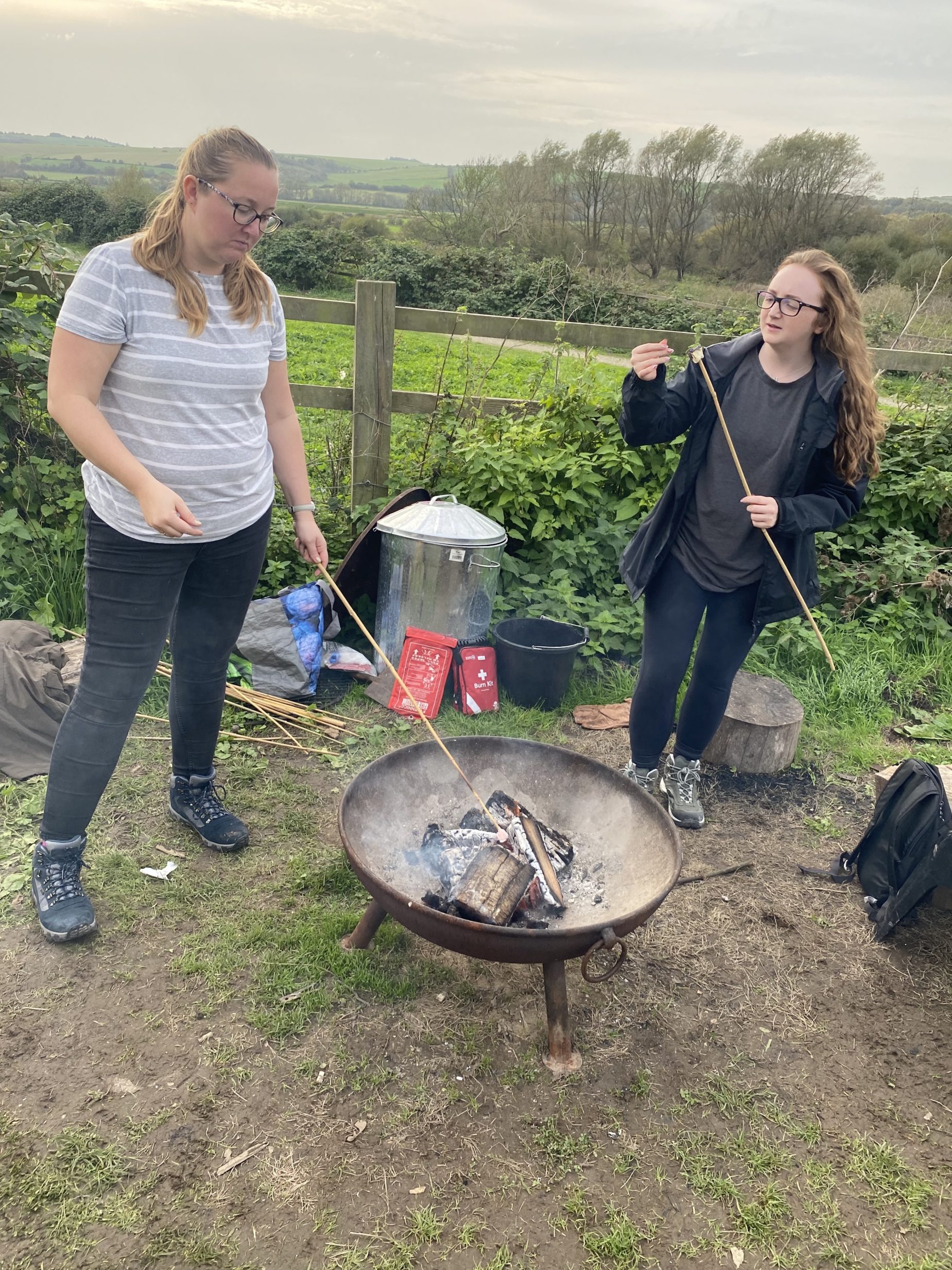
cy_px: 618
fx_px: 990
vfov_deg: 65.3
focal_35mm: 27
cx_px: 461
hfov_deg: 51.4
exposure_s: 1/401
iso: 32
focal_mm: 4.25
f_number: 1.8
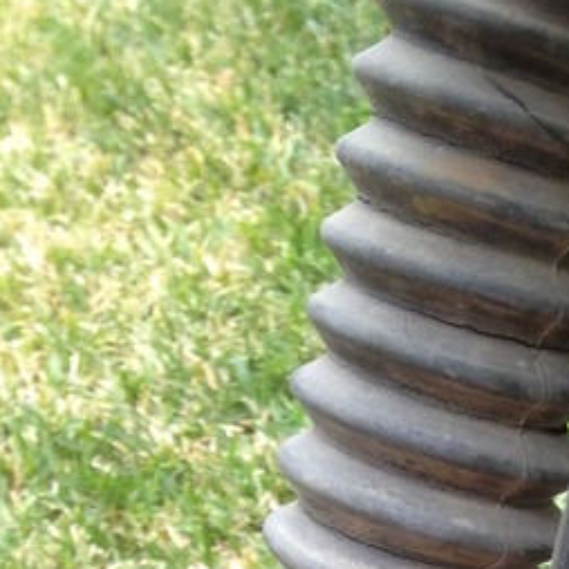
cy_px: 1446
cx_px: 818
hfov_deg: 10.2
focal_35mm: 166
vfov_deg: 9.2
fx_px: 3087
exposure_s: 1/120
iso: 80
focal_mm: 4.28
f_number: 2.4
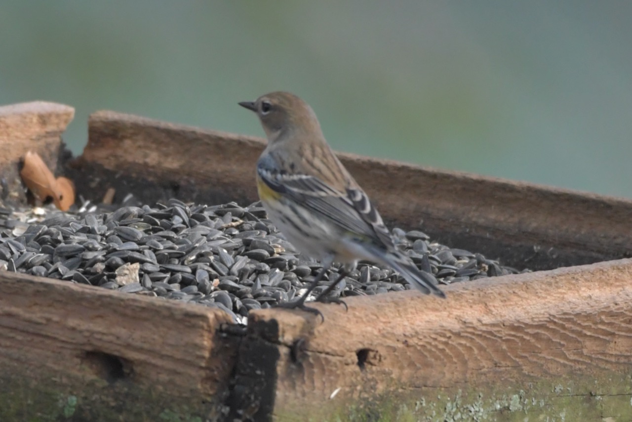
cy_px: 211
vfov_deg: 1.8
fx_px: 13169
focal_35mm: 750
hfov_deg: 2.7
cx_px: 316
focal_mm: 500
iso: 2000
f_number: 7.1
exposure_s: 1/500
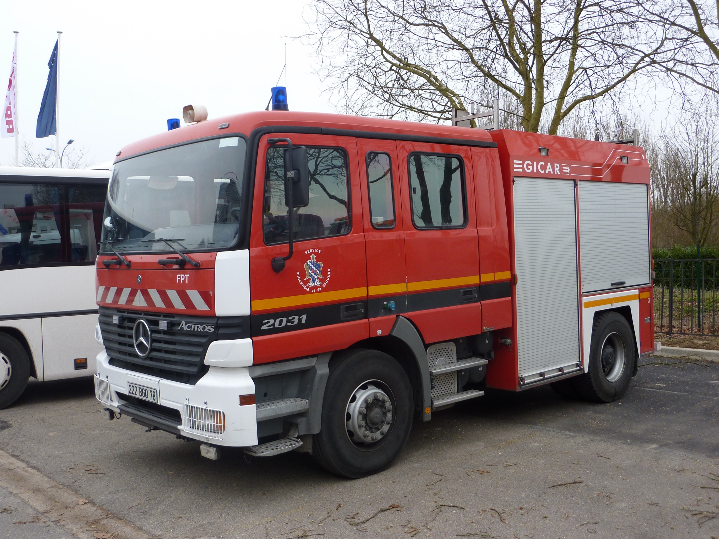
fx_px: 727
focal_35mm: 35
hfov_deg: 52.6
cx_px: 360
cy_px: 270
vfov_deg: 40.7
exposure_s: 1/100
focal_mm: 5.7
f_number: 3.5
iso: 80
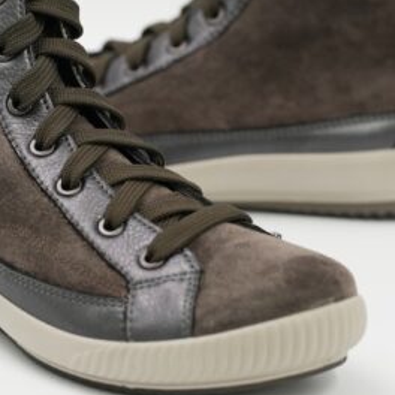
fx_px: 2246
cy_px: 141
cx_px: 150
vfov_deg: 10.0
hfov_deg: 10.0
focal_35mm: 174
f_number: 5.6
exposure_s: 1/100
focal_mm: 90
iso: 1000
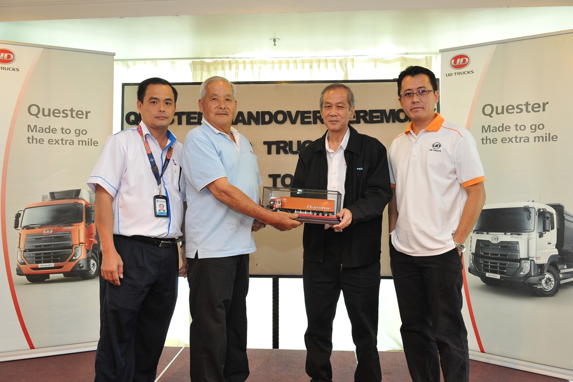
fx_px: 478
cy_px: 190
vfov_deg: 43.6
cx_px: 281
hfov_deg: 61.9
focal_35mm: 30
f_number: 5
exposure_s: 1/60
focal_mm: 29
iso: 2500
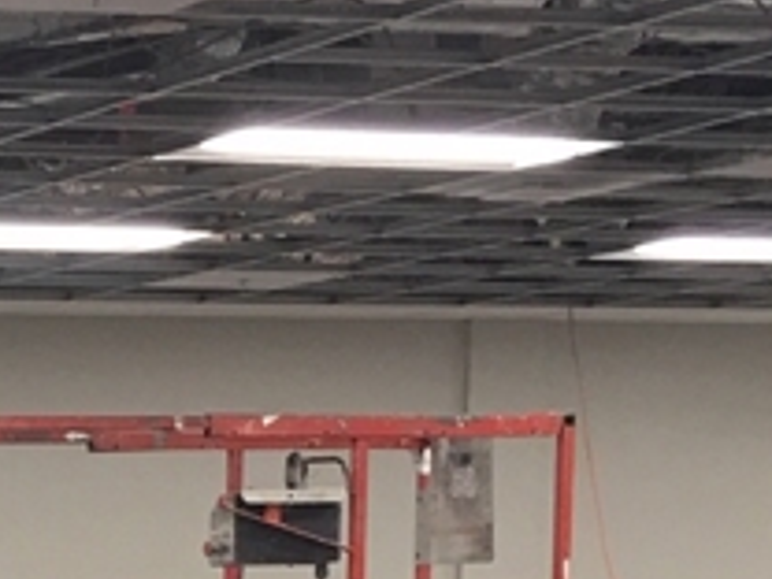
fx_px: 3814
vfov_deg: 8.2
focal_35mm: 171
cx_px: -701
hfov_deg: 10.7
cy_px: 1247
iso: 32
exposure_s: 1/15
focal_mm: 4.15
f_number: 2.2
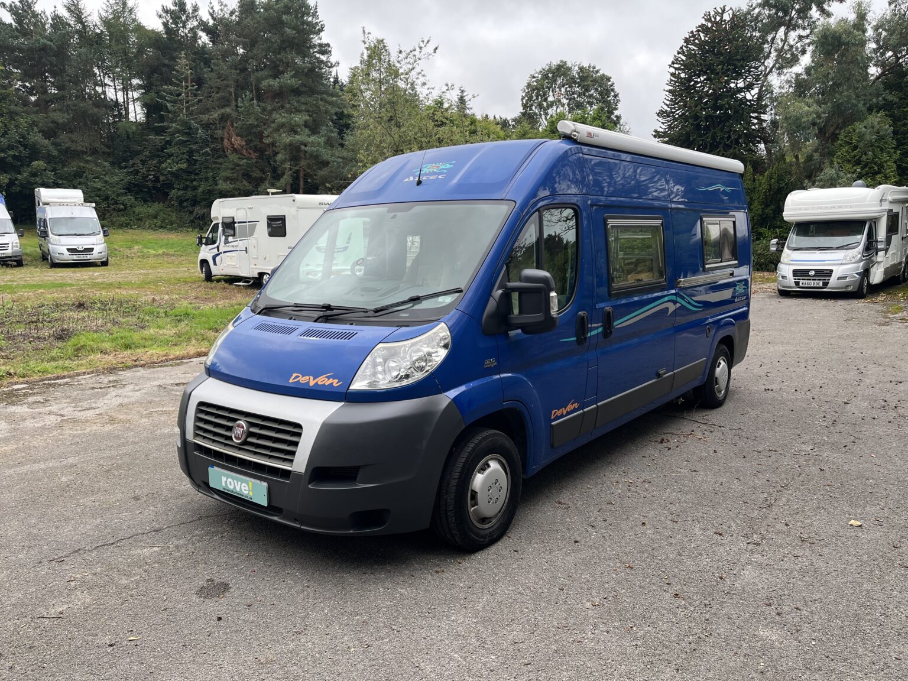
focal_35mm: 26
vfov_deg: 53.1
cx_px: 454
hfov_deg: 67.3
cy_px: 340
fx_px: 682
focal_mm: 5.1
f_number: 1.6
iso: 50
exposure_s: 1/381
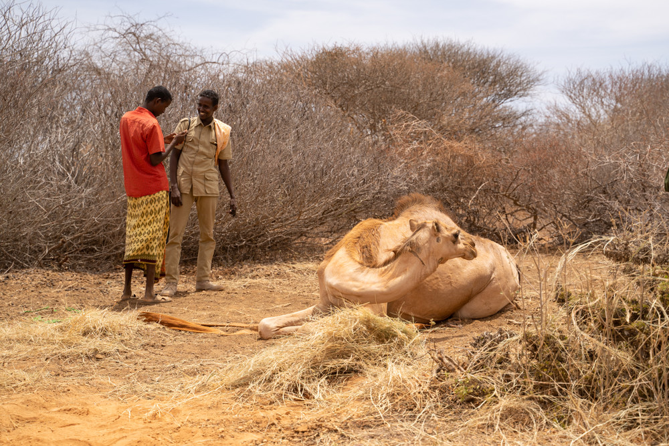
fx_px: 948
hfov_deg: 38.9
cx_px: 334
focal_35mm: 51
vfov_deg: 26.5
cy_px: 223
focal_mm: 51
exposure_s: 1/1250
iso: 100
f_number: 4
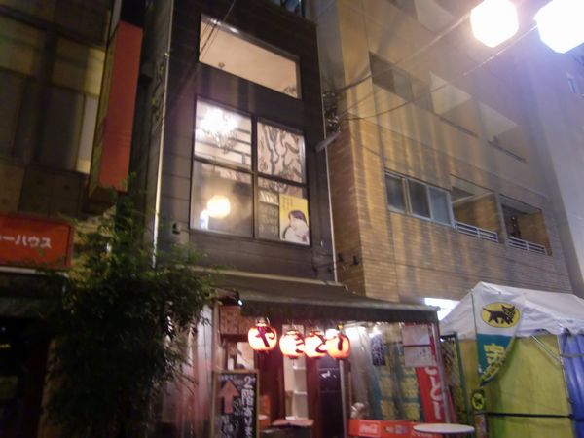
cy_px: 219
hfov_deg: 63.4
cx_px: 292
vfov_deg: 49.7
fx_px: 472
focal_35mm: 28
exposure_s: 1/6
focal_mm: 4.9
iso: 400
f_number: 2.6
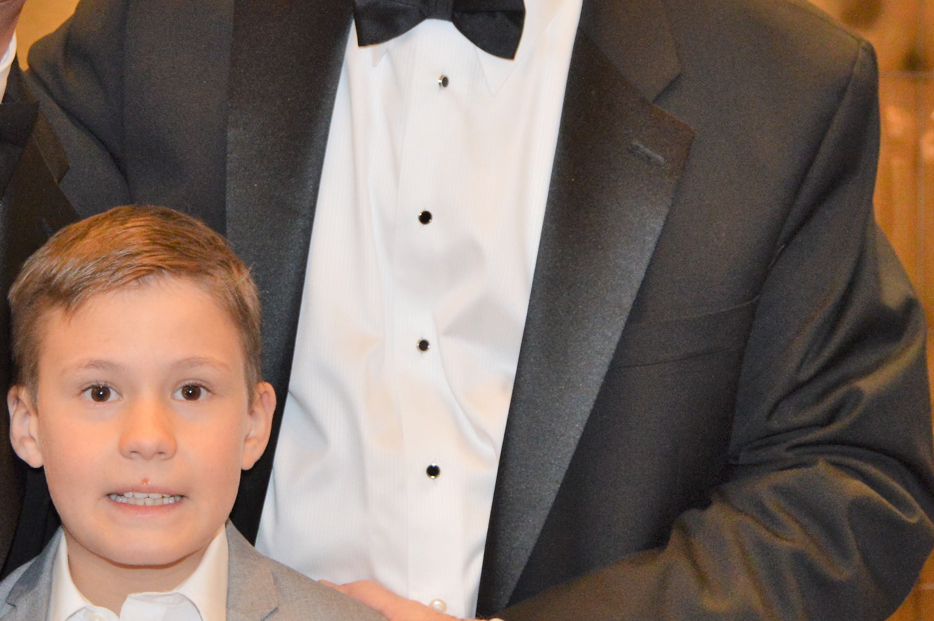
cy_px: 271
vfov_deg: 17.9
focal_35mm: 76
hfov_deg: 26.2
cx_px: 193
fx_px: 1970
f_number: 3.5
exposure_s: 1/60
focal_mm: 20
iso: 1100
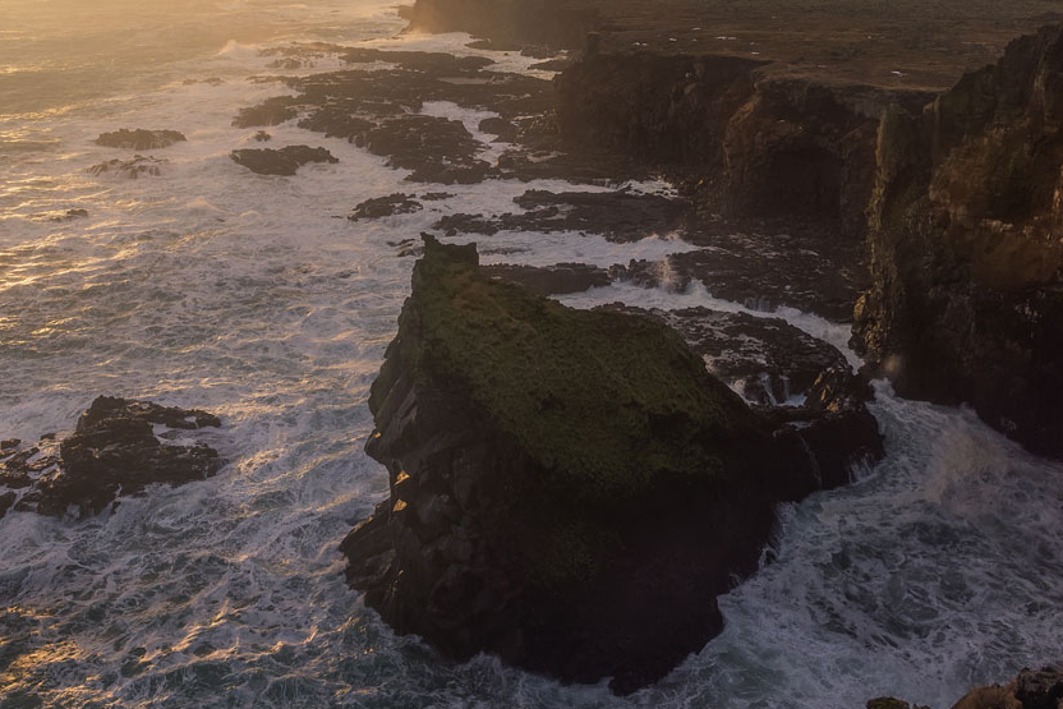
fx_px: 1093
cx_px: 539
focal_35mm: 37
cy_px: 156
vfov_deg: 35.0
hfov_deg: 51.9
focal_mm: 22
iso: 200
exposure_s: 1/250
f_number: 8
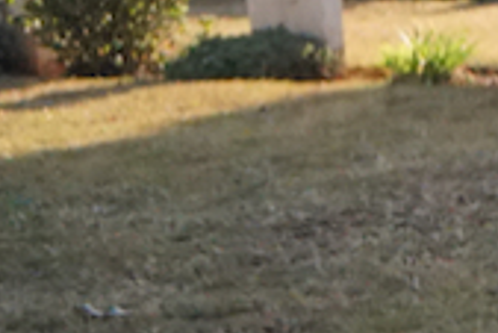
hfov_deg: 11.0
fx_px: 1772
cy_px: 118
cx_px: 1462
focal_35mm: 128
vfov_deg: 10.7
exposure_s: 1/160
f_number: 4
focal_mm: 12
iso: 2500
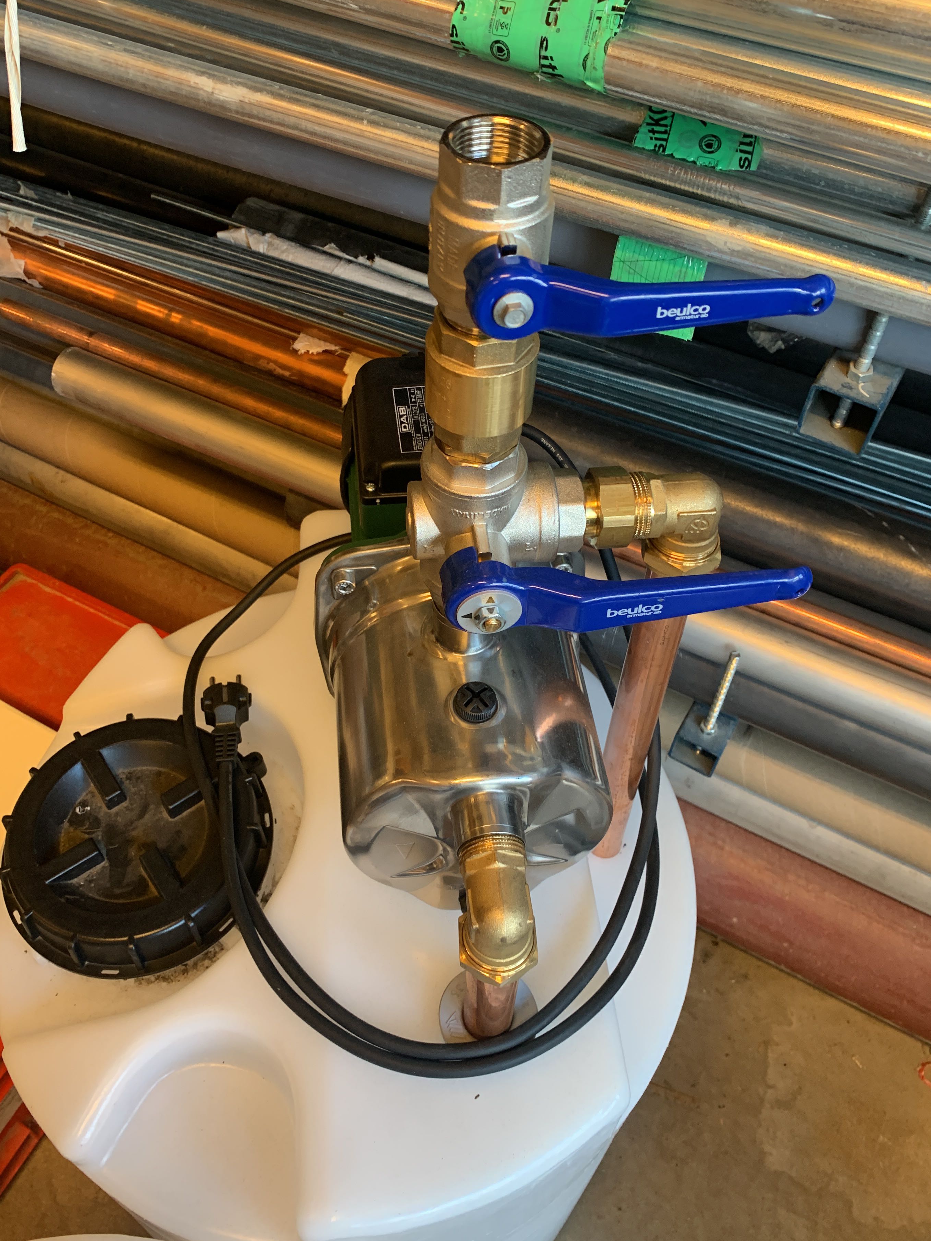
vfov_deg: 61.5
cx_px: 420
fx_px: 1040
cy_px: 559
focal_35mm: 29
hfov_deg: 48.2
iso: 125
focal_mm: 4.25
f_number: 1.8
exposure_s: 1/50
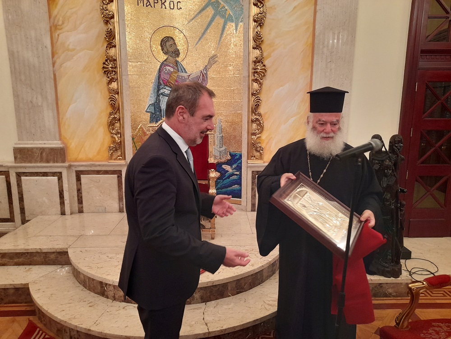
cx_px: 226
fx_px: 326
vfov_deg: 54.9
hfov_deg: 69.4
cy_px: 170
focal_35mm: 25
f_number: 2
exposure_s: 1/50
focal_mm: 4.6
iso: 400
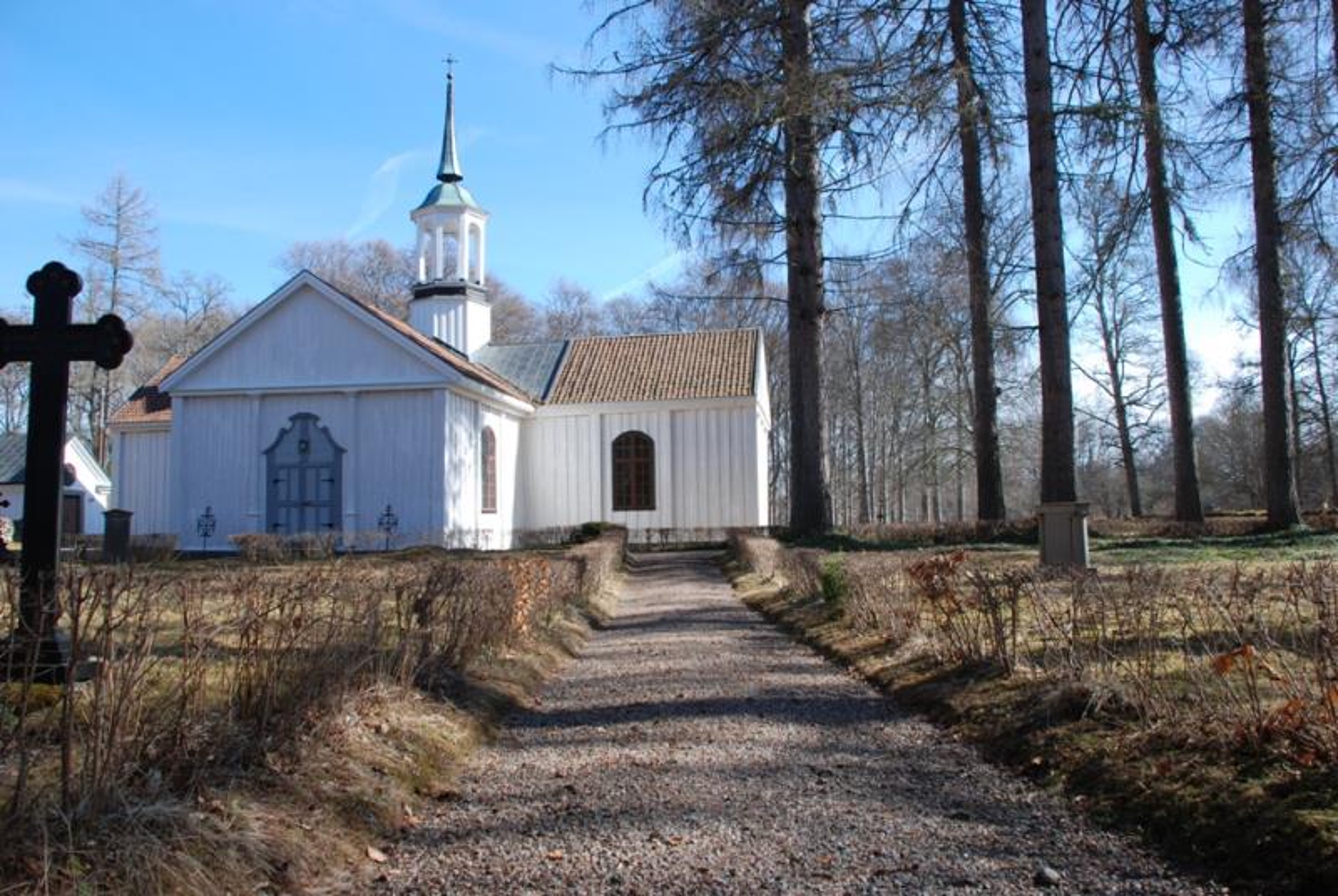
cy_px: 448
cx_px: 669
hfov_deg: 67.3
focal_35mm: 27
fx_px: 1005
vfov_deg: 48.1
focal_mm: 18
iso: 100
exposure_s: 1/160
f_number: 6.3
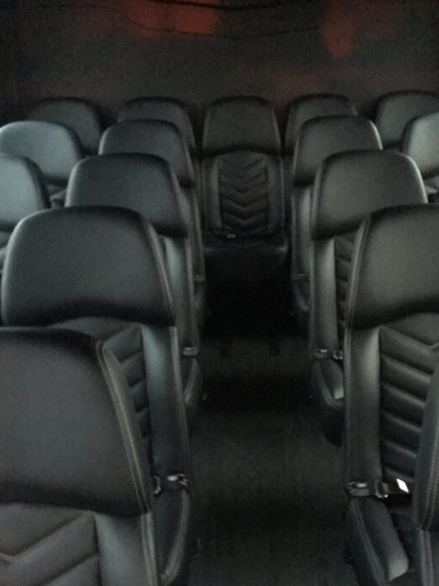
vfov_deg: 43.4
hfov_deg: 33.4
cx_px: 282
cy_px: 382
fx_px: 727
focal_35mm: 43
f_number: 2.2
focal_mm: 4.15
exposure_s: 1/4
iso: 800
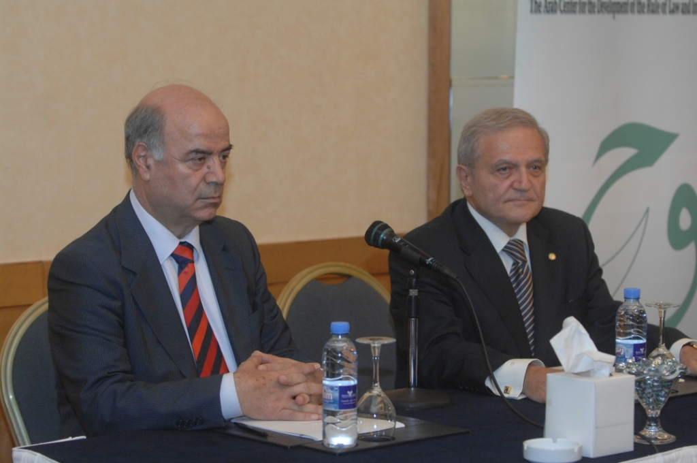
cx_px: 348
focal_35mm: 112
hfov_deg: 18.2
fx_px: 2175
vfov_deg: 12.1
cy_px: 232
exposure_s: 1/125
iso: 800
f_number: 3.2
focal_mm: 75
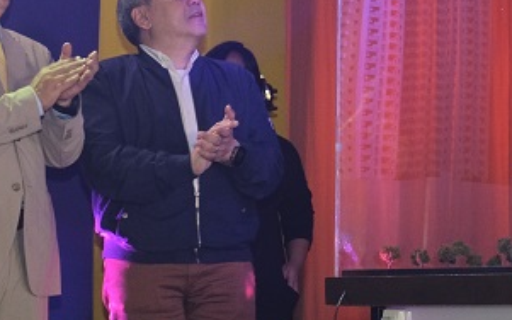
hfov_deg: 17.1
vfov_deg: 10.7
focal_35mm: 122
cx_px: 325
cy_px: 148
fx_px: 1702
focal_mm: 24.2
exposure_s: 1/60
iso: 1250
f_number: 6.4
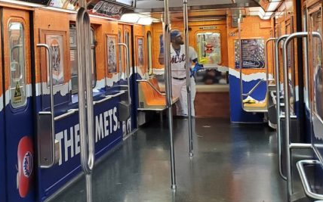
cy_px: 32
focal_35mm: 59
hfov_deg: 33.7
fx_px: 519
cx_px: 71
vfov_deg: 21.6
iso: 320
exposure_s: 1/40
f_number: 2.4
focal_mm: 4.3
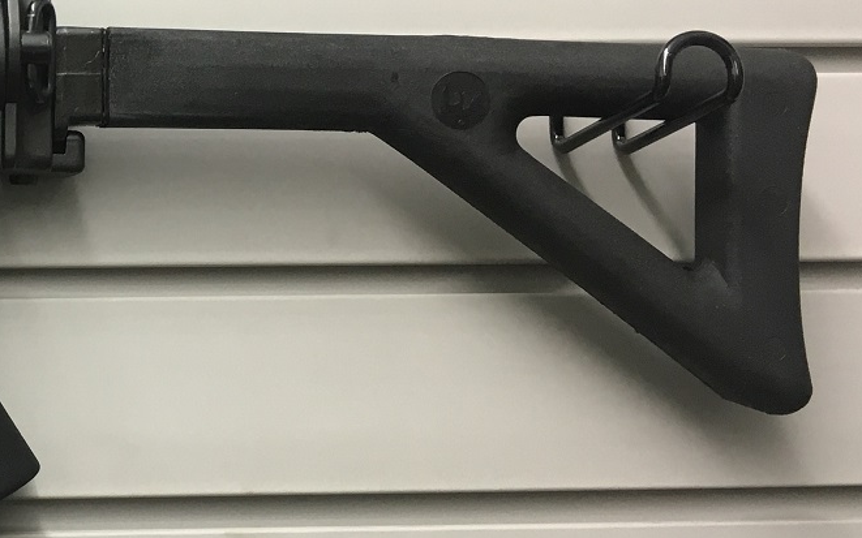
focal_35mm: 75
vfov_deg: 17.3
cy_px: 152
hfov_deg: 25.1
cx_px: -144
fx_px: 1762
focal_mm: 4.15
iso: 64
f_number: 2.2
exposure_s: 1/30
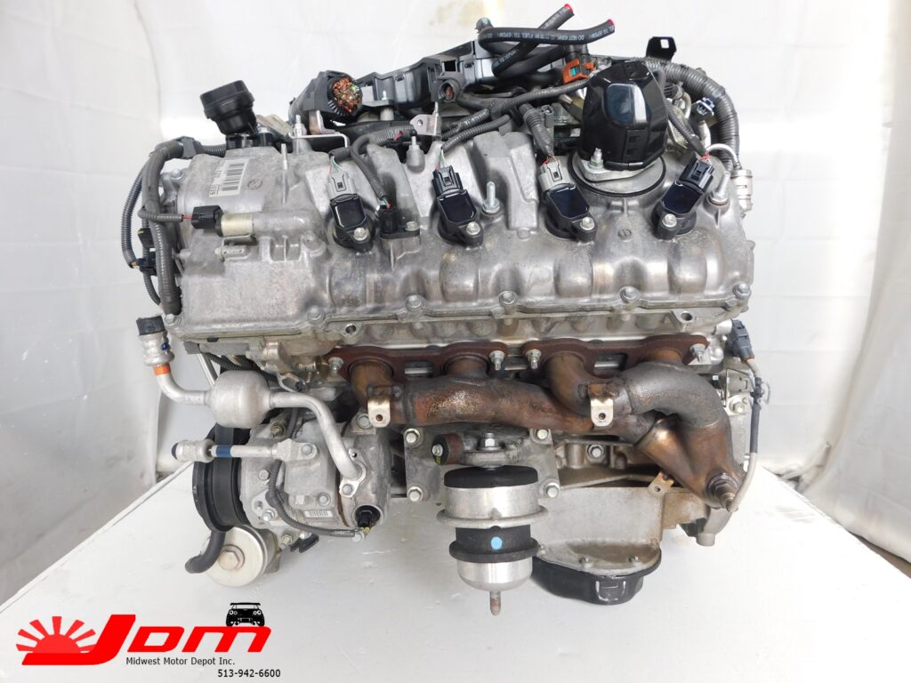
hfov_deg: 73.9
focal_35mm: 23
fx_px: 605
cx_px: 456
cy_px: 342
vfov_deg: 58.9
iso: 125
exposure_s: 1/30
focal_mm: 4
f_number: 3
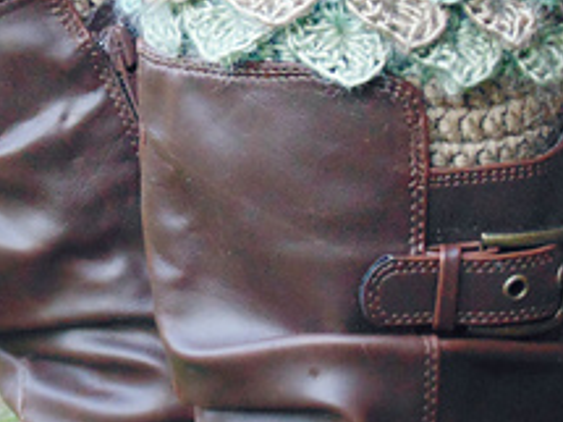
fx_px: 4503
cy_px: 96
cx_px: 228
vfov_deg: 5.4
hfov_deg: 7.2
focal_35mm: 277
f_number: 4.8
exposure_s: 1/13
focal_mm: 21.3
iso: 400
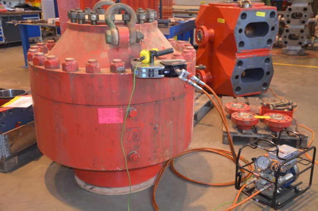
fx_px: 357
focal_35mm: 40
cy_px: 106
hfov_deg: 48.0
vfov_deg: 32.9
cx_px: 159
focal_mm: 27
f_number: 4
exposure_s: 1/60
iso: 800
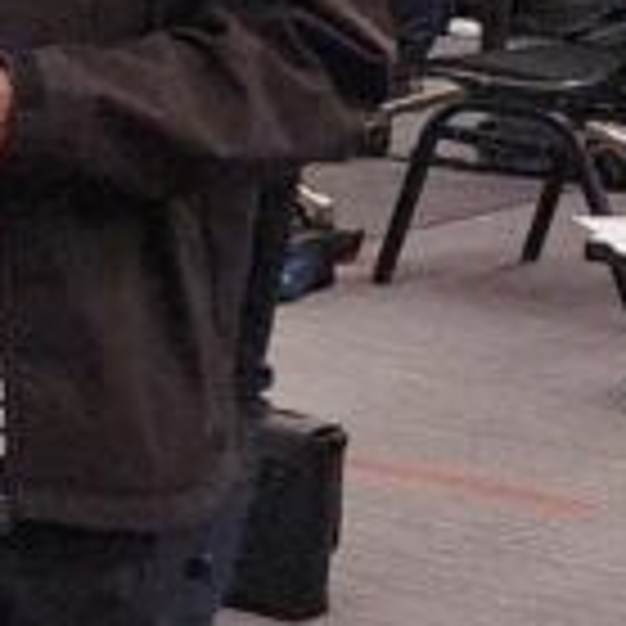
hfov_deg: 7.4
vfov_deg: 9.9
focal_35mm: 175
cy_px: -50
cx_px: -1806
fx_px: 3580
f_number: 1.8
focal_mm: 5.4
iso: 800
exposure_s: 1/120
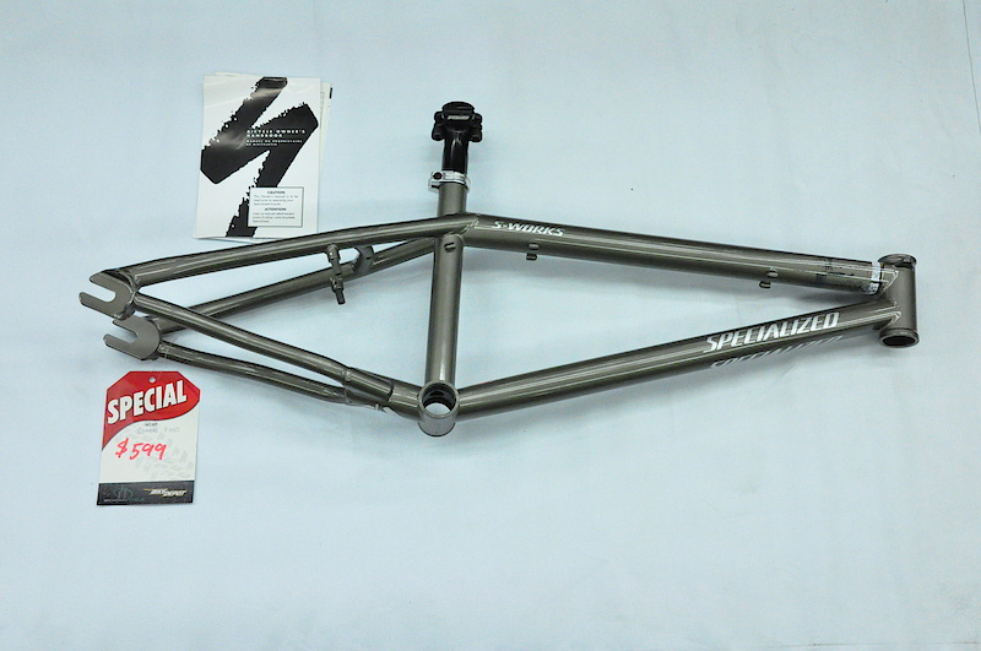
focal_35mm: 45
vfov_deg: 29.8
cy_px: 326
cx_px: 490
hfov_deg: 43.7
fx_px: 1225
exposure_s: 1/250
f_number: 9
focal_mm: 30
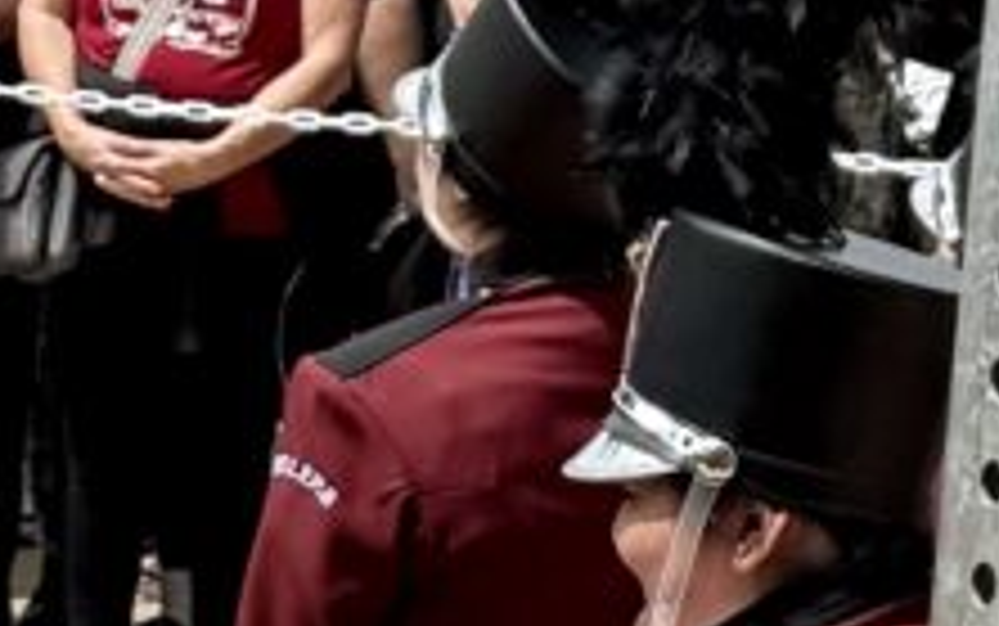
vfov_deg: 5.6
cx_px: 1683
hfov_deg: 8.6
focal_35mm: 235
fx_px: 6401
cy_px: 455
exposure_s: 1/5319
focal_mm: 6.76
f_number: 1.78
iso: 80
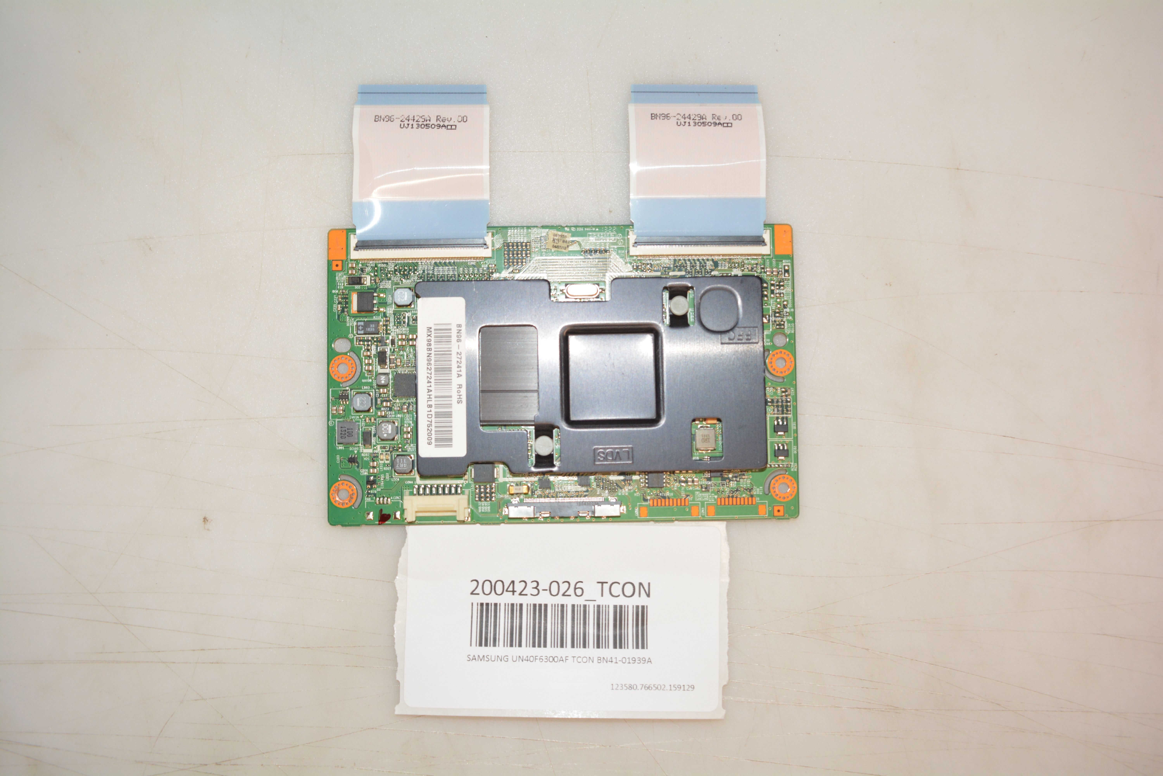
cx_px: 582
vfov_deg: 38.4
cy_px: 388
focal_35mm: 34
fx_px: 1114
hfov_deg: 55.1
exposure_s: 1/200
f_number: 6.3
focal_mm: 23
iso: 1000
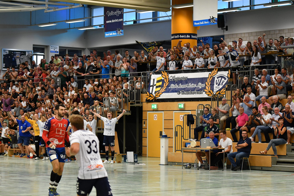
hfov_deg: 19.5
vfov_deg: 13.0
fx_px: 857
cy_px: 98
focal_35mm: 105
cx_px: 147
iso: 2000
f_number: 2.8
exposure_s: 1/500
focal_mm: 70
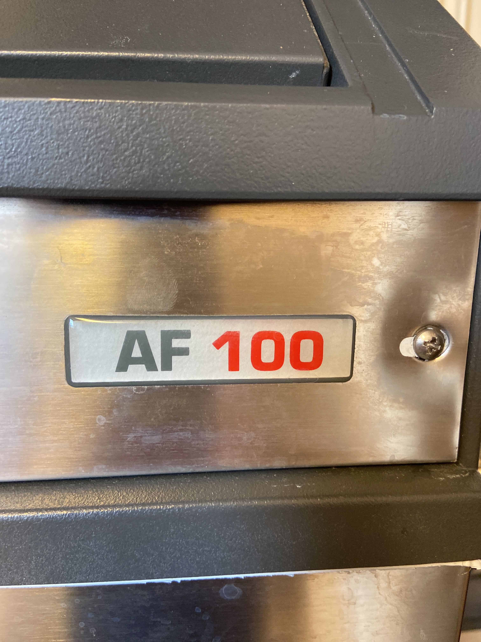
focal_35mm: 26
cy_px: 321
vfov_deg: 67.3
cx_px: 240
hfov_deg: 53.1
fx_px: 482
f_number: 1.8
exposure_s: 1/50
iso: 250
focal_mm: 4.25
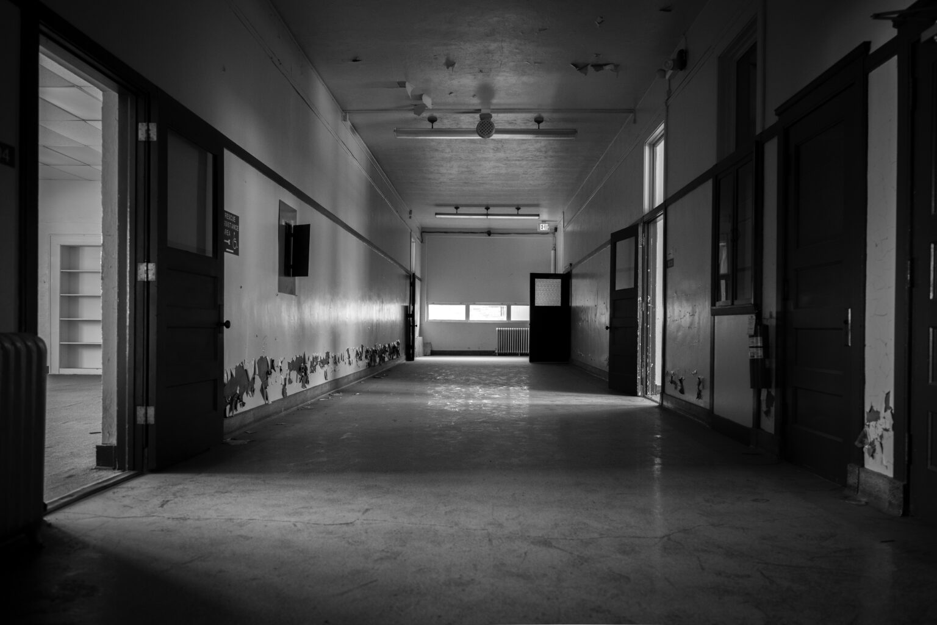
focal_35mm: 28
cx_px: 468
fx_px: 729
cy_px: 312
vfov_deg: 46.4
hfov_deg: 65.5
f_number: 3.2
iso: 1000
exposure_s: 1/40
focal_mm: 28
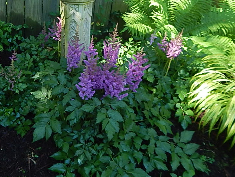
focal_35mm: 48
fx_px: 326
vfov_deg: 30.0
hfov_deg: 38.2
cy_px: 54
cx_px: 47
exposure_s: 1/60
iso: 125
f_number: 3
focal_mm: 4
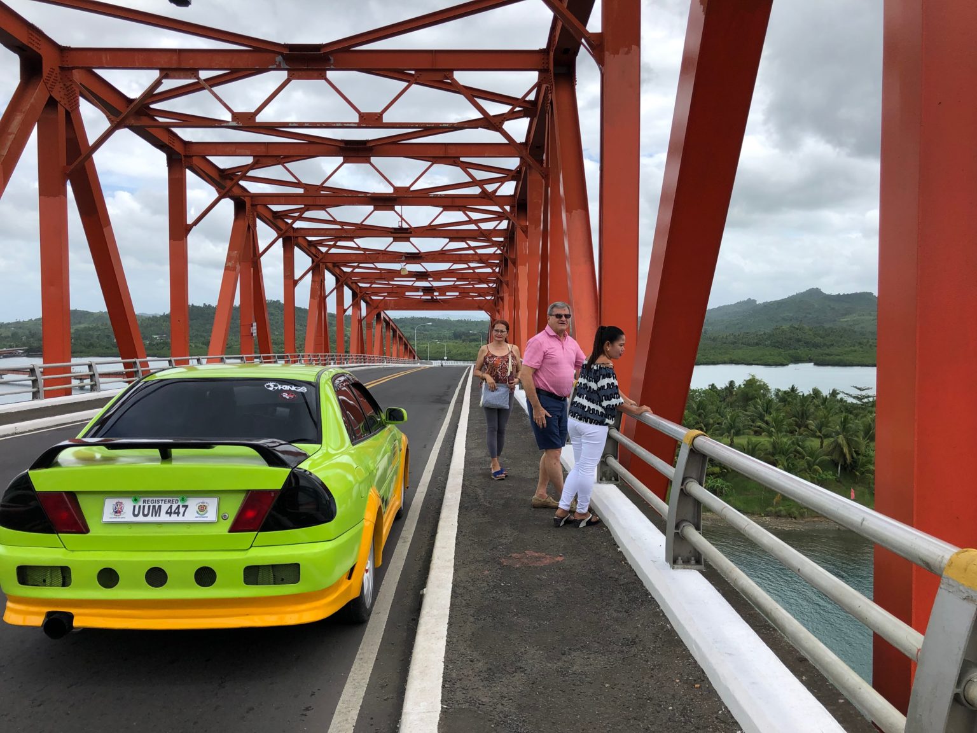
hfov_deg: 63.4
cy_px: 366
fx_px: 790
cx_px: 488
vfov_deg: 49.7
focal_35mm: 28
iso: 20
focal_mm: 3.99
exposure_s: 1/1656
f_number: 1.8
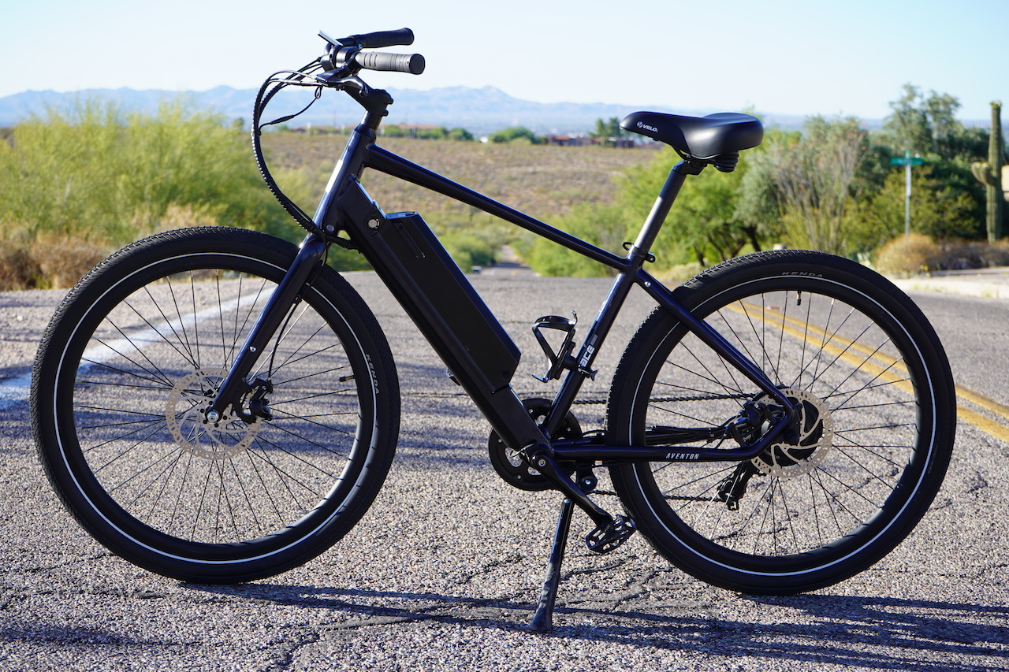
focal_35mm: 64
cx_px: 504
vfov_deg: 21.2
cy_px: 336
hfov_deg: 31.4
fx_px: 1793
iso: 100
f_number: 8
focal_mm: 64
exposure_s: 1/100
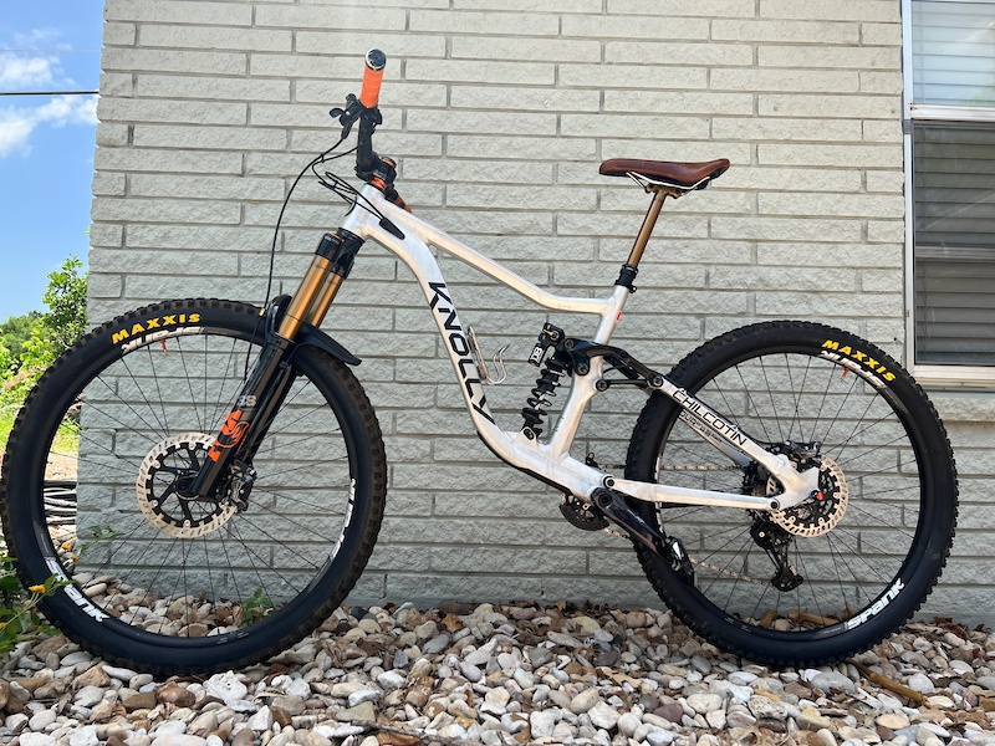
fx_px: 747
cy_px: 373
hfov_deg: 67.3
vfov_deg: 53.1
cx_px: 498
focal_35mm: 26
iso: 50
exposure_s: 1/1488
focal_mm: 5.7
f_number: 1.5
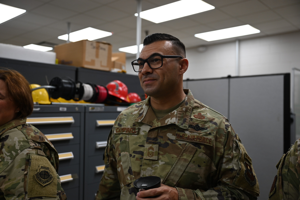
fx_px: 287
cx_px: 150
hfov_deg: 55.1
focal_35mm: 34
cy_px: 100
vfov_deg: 38.4
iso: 500
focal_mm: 34.5
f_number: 3.2
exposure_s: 1/100
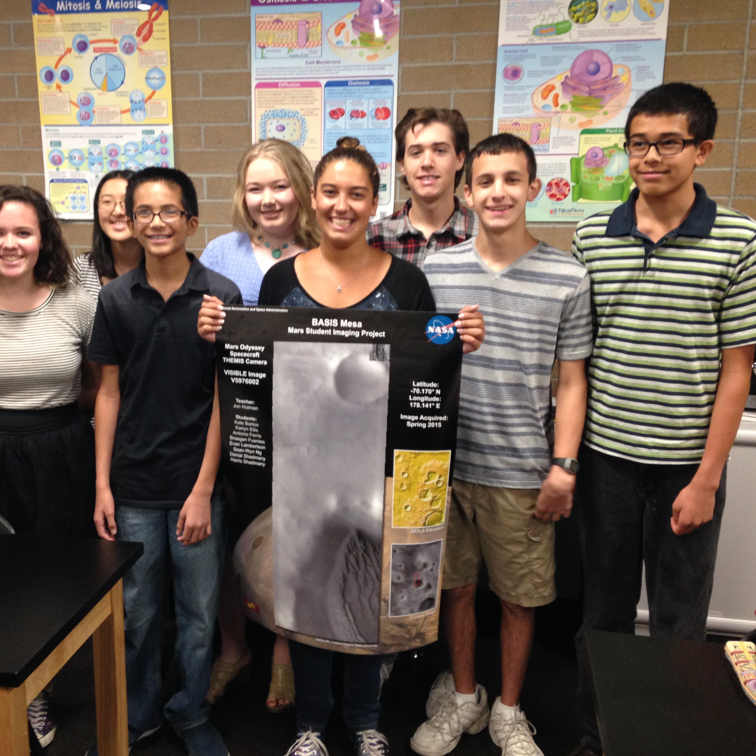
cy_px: 377
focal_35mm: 39
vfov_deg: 42.8
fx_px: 964
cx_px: 291
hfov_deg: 42.6
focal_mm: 4.12
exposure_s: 1/20
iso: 160
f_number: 2.4
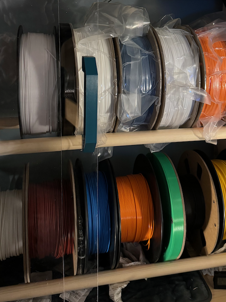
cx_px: 129
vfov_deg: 45.5
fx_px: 348
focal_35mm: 40
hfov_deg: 35.9
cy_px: 83
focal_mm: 6.86
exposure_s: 1/33
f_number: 1.78
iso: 1000
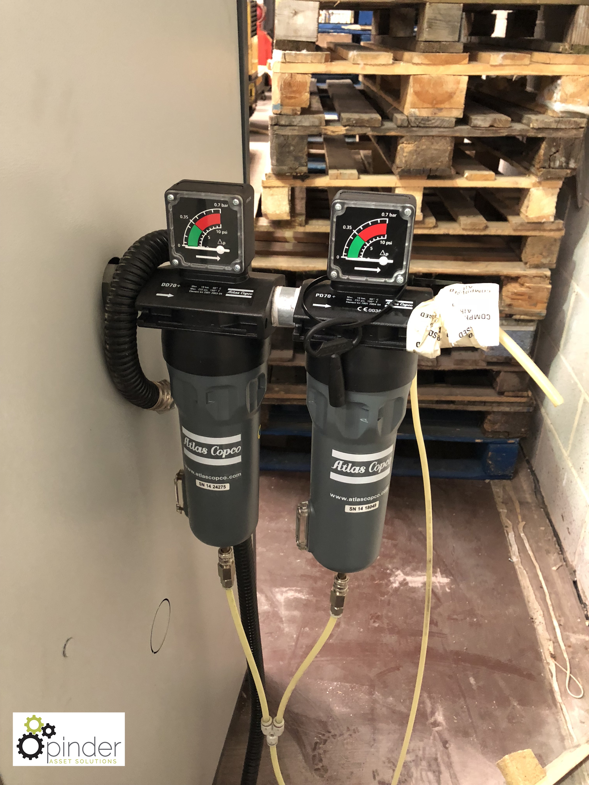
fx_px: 635
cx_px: 294
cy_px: 392
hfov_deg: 49.7
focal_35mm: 28
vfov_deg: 63.4
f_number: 1.8
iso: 100
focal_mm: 4
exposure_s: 1/6
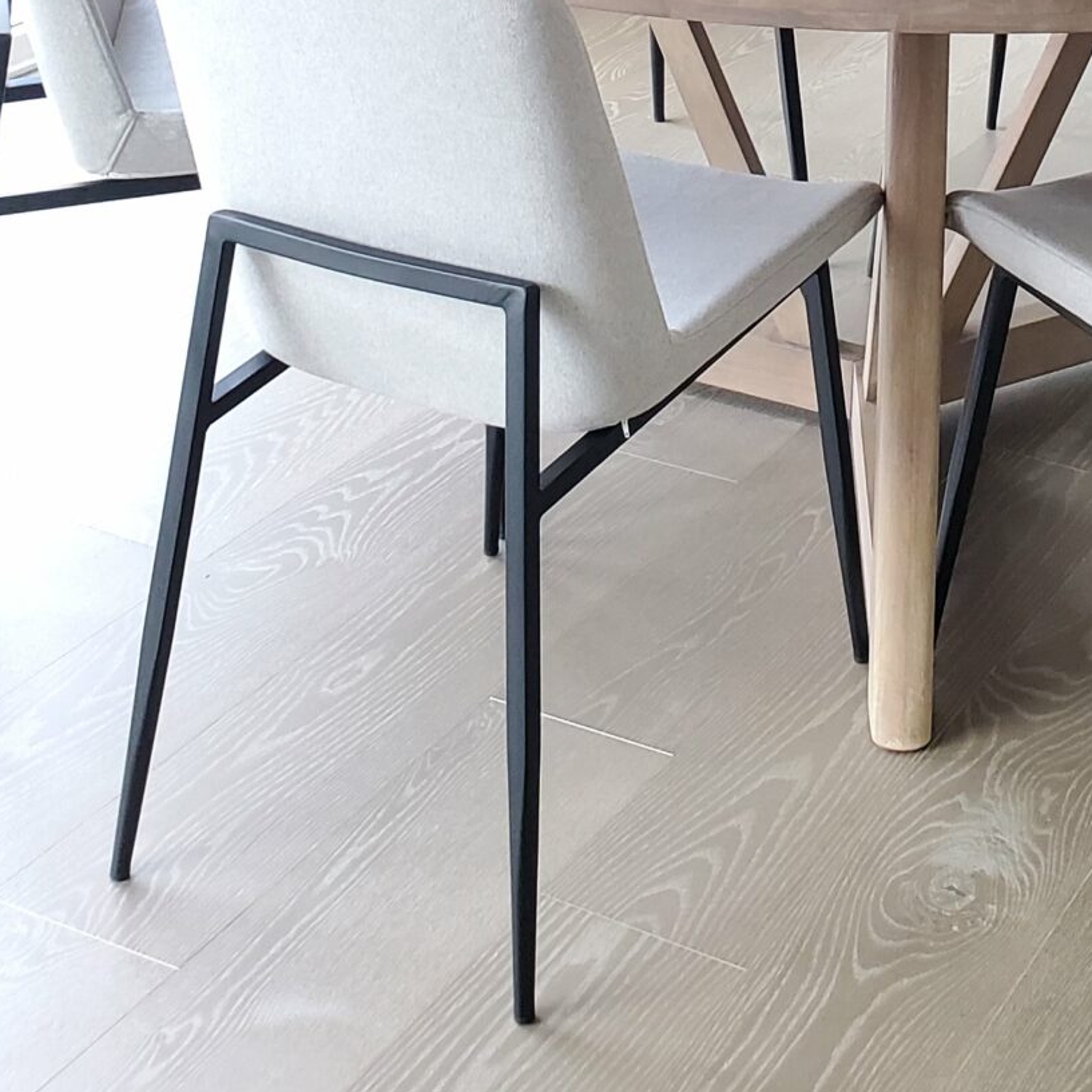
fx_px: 2570
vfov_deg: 20.5
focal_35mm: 72
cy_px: -547
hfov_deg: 23.1
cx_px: 1076
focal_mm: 4.3
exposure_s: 1/59
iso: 250
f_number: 2.4
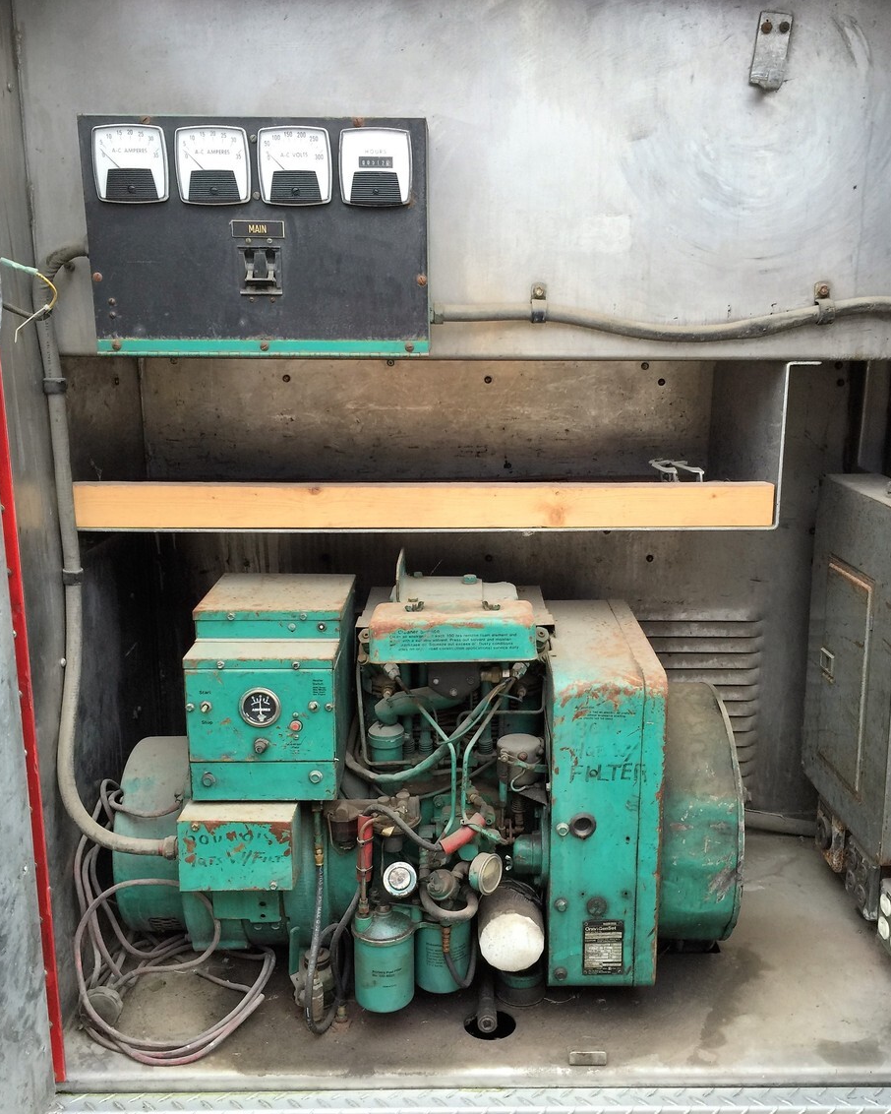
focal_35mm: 32
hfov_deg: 45.8
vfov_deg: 55.6
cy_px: 596
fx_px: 1055
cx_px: 465
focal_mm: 4.15
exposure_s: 1/40
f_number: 2.2
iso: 32
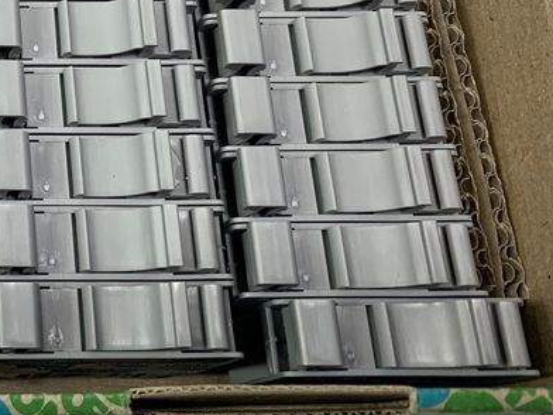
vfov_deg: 20.9
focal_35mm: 68
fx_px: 1086
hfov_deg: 25.3
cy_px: 1
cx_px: -130
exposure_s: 1/100
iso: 64
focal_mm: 4.25
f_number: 1.8
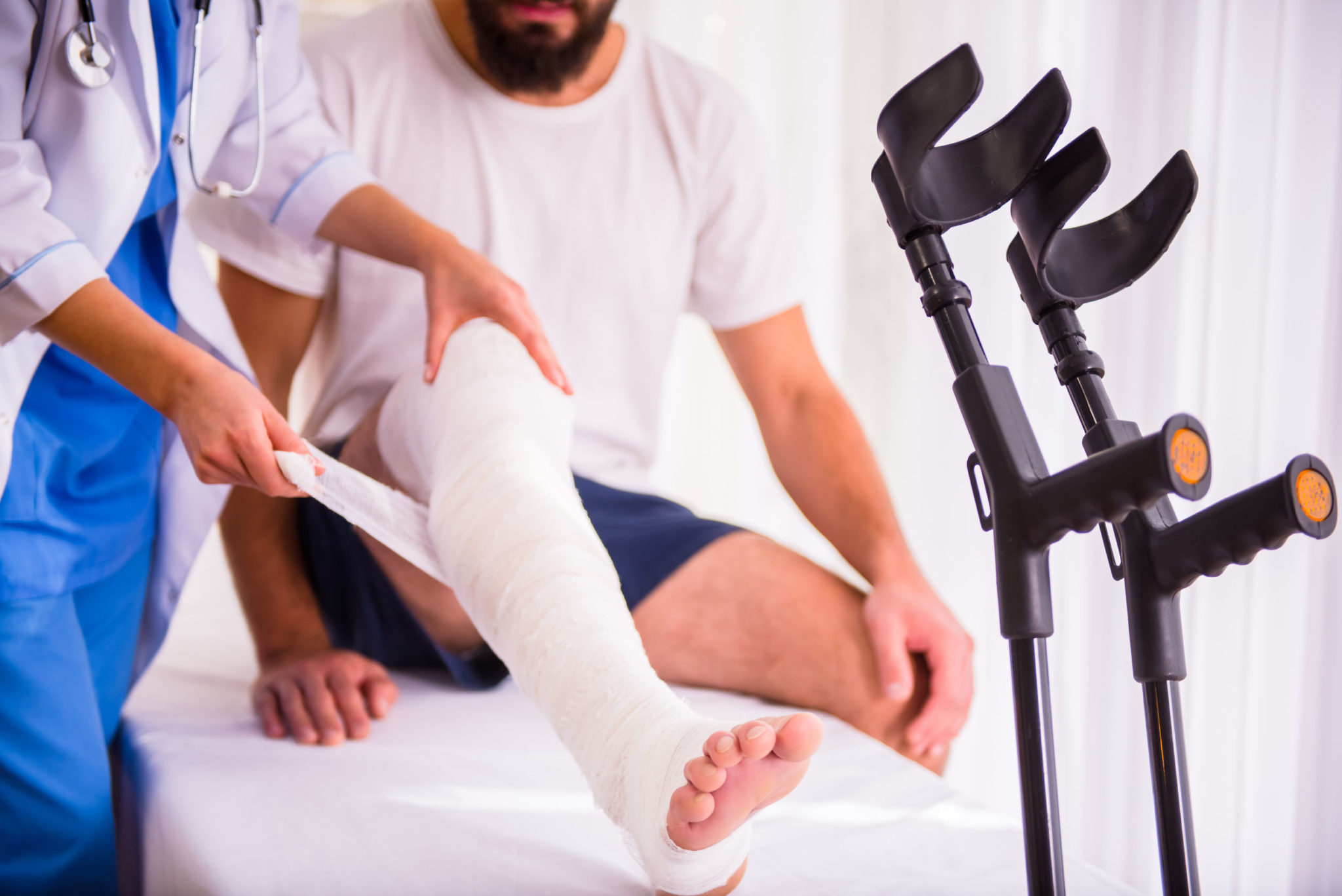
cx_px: 671
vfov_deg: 23.4
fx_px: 2163
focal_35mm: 58
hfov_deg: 34.5
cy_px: 448
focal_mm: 58
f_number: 2.8
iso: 320
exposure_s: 1/640
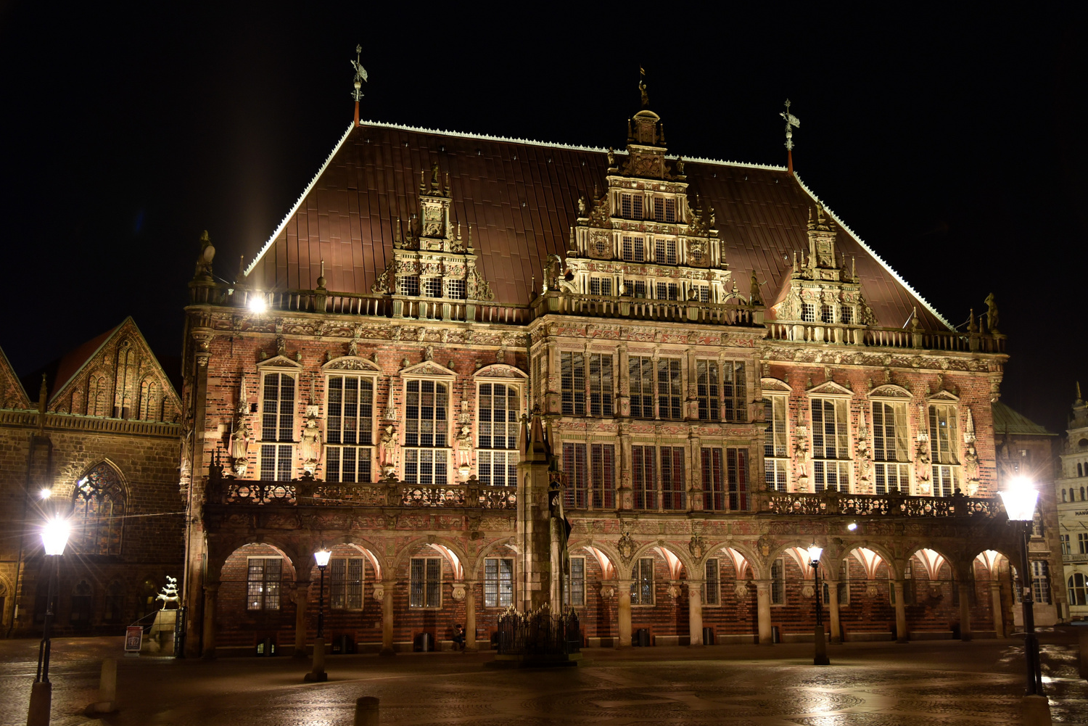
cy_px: 352
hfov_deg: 47.4
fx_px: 1239
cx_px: 582
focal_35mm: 41
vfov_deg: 32.6
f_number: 4
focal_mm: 38
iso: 1600
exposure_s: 1/6
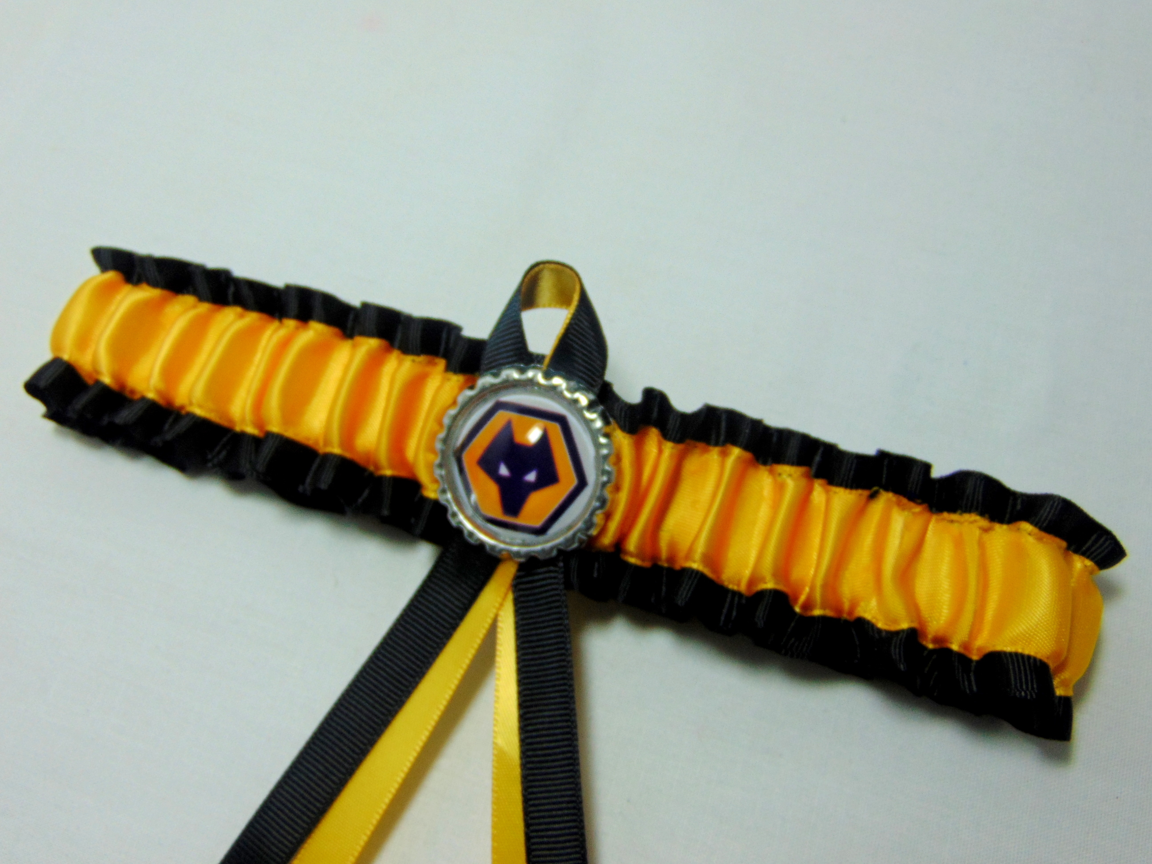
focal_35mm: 35
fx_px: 1165
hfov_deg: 52.6
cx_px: 576
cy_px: 432
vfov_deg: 40.7
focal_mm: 6.3
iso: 80
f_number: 3.2
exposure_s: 1/125
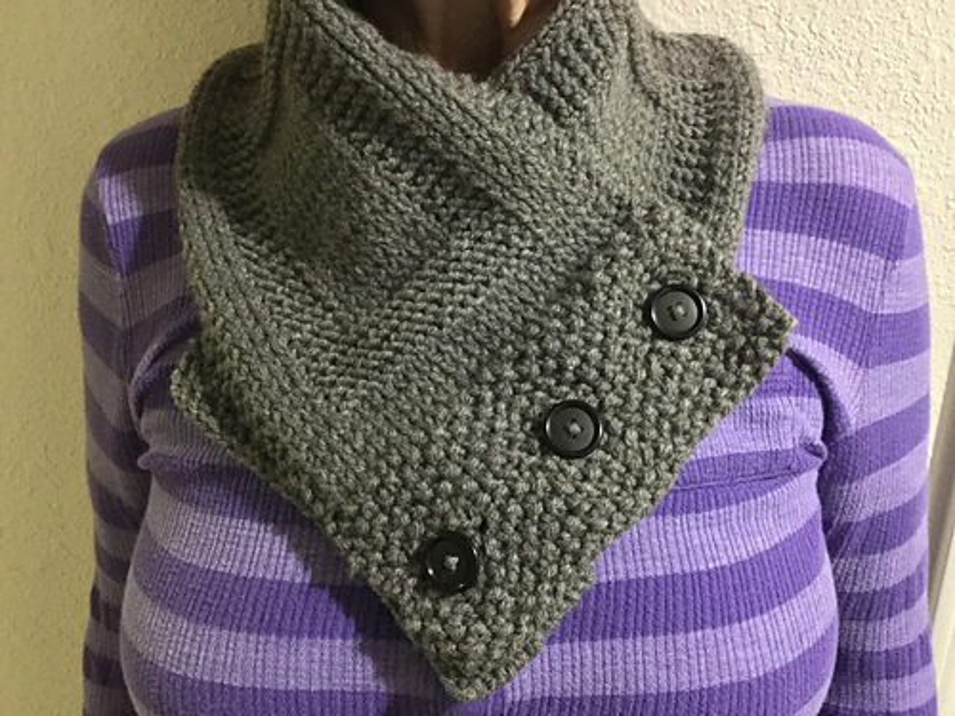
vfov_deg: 45.4
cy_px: 358
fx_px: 855
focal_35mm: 31
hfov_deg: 58.4
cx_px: 478
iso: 500
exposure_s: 1/15
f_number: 2.4
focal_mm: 3.3
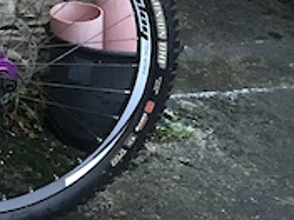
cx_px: -347
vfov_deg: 11.5
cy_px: -22
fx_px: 1079
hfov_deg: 12.9
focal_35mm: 127
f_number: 1.8
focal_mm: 4
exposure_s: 1/15
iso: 100
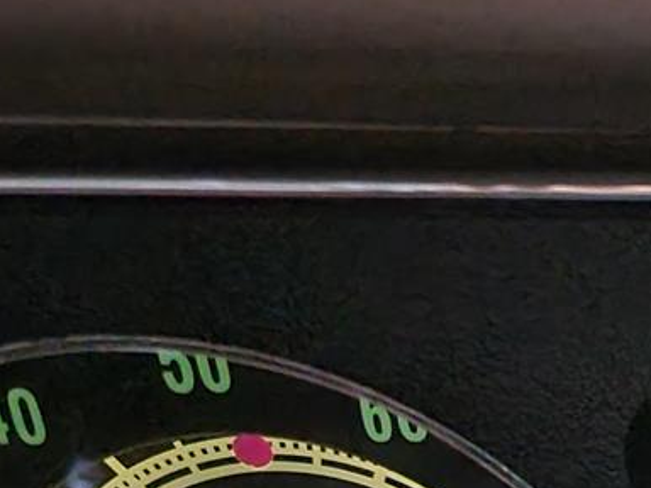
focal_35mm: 90
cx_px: 1124
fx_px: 1693
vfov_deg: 15.4
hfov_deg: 18.0
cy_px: 679
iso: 2000
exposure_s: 1/6
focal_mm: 6.7
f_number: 1.8
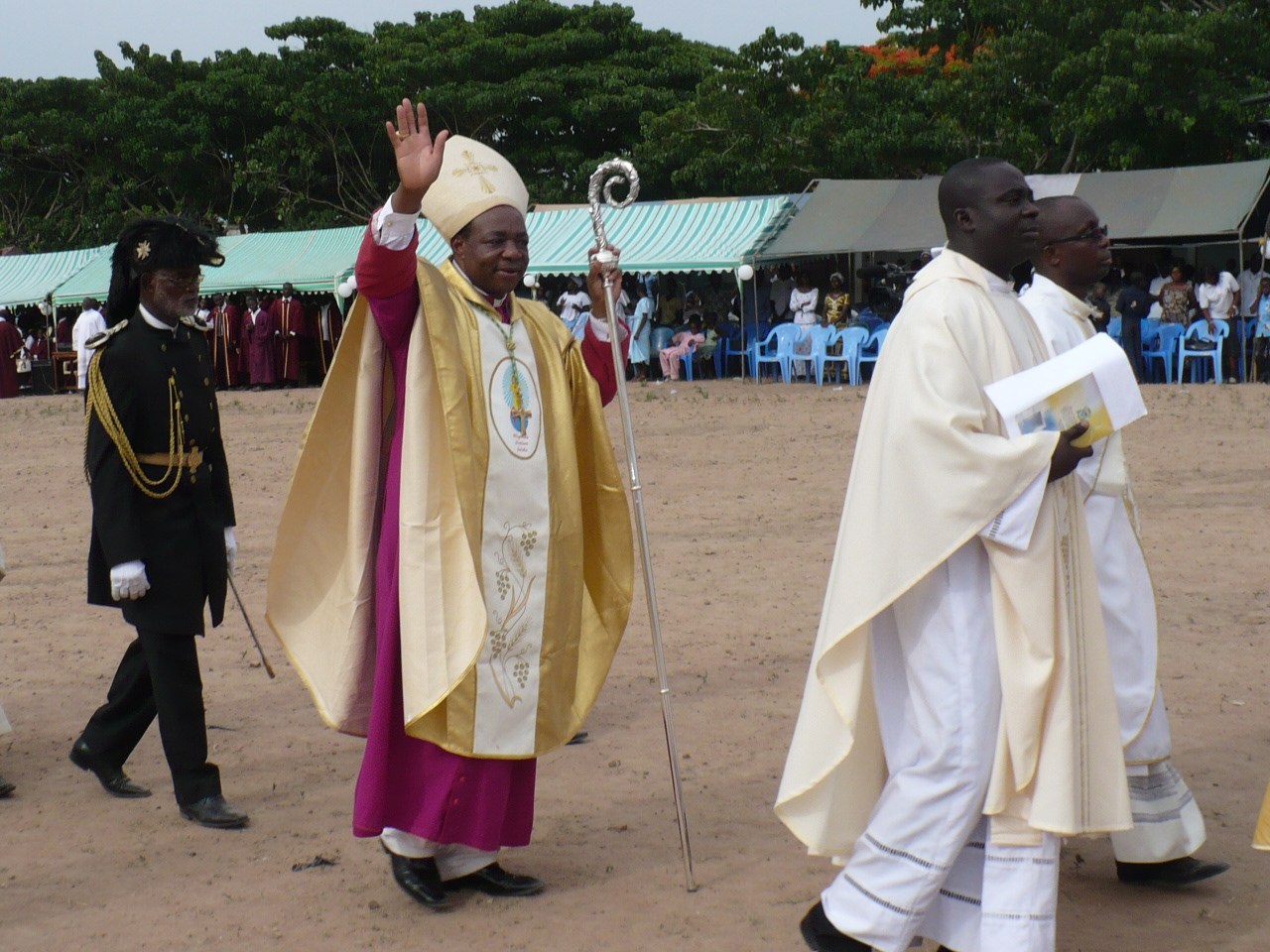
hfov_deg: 36.2
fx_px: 1944
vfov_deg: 27.5
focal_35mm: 53
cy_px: 476
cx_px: 635
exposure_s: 1/160
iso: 100
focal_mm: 6.1
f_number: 8
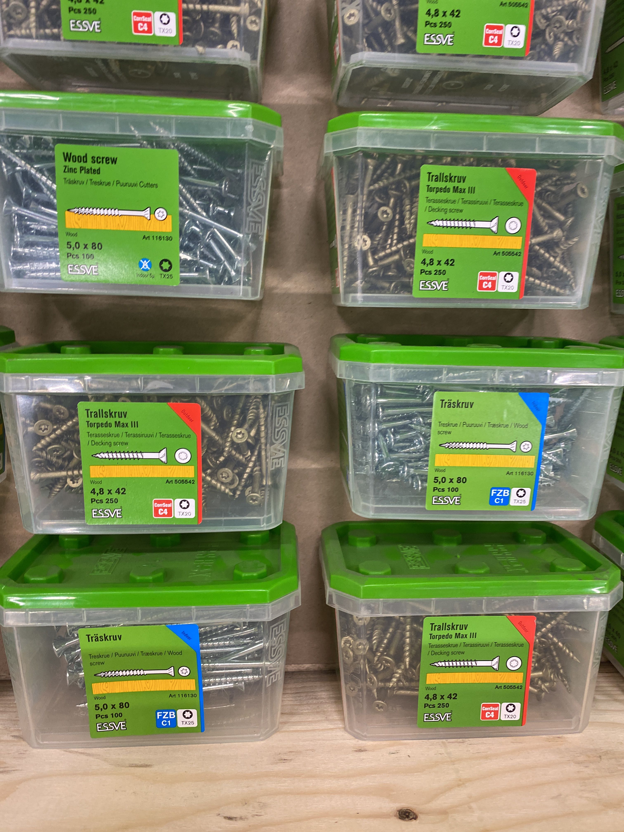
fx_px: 625
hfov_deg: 53.1
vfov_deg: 67.3
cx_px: 312
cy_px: 416
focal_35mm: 26
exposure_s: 1/71
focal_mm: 4.25
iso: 125
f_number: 1.8
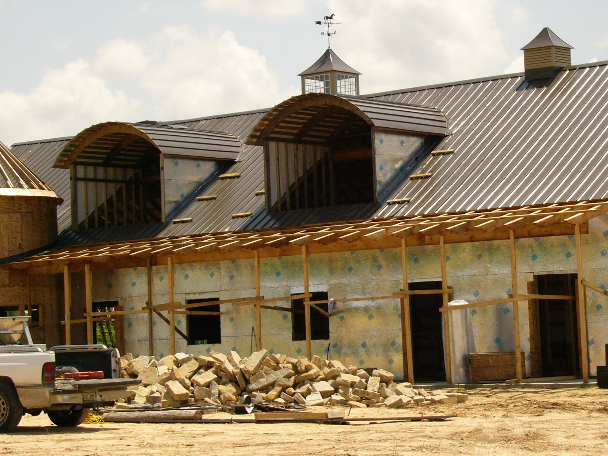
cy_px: 228
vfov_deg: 14.1
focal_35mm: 105
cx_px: 304
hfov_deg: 18.7
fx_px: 1844
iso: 100
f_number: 14
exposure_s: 1/100
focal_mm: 17.4
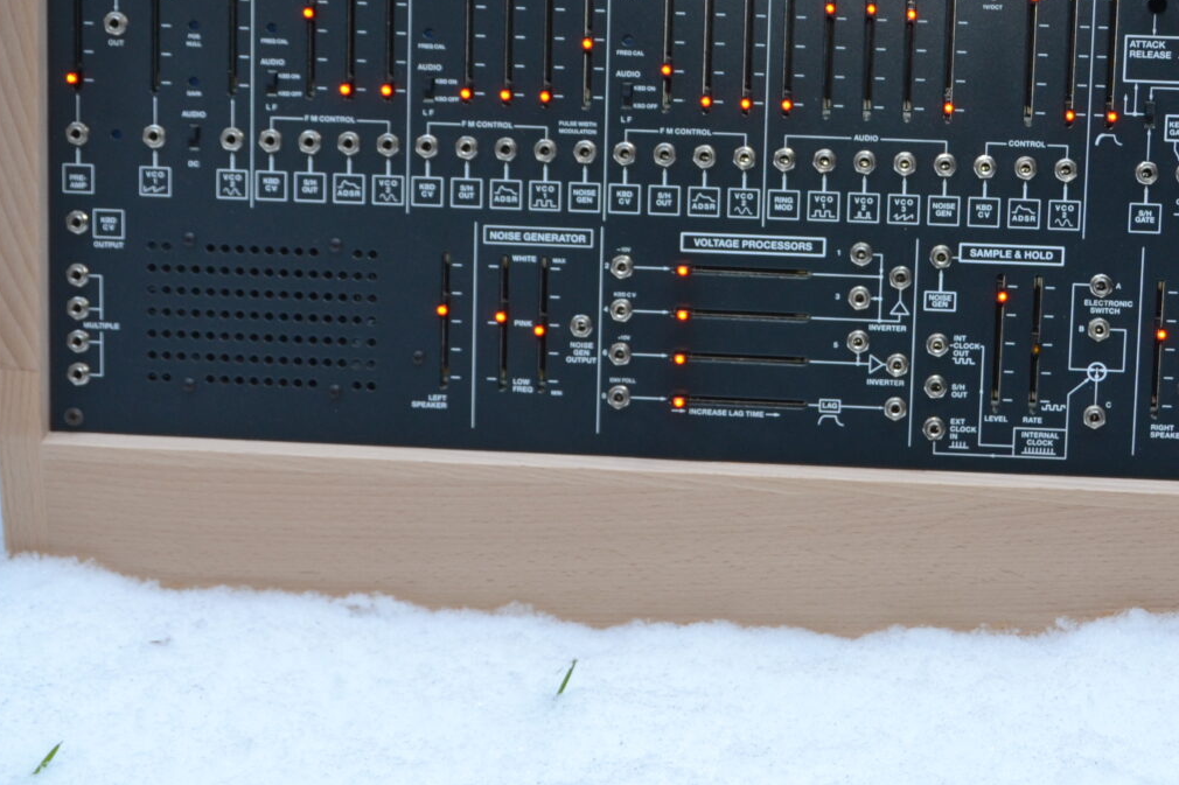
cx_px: 787
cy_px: 183
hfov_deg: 27.5
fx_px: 2390
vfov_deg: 18.5
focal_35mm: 73
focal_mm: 24
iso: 280
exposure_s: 1/125
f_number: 4
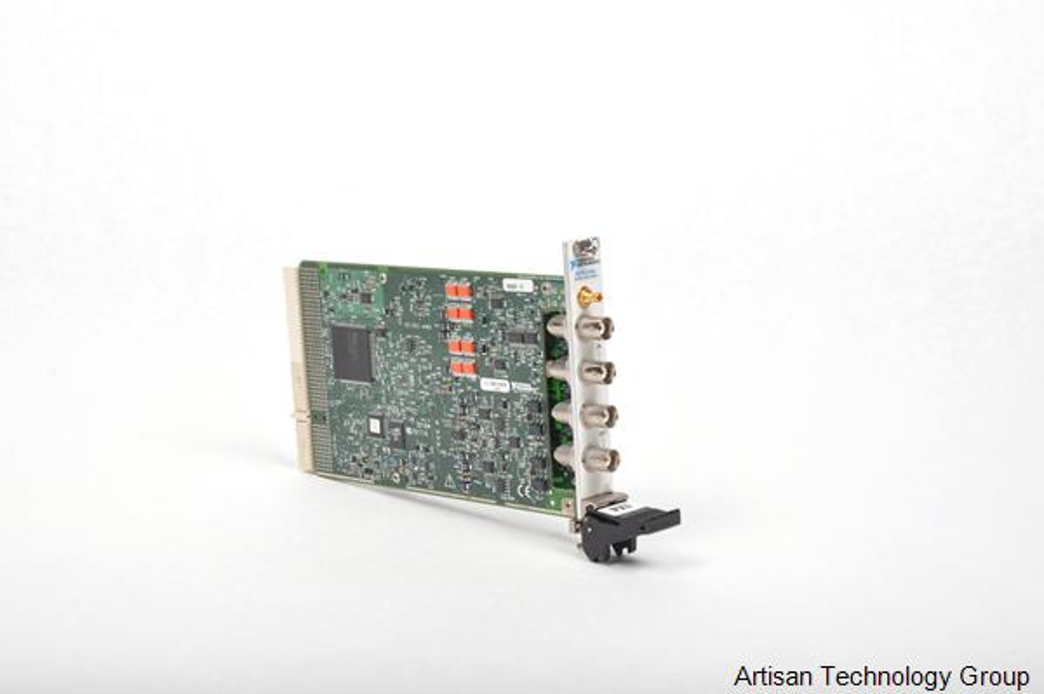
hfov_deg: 27.0
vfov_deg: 18.2
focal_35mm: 75
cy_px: 347
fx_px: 2173
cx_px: 522
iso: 200
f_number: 16
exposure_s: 1/200
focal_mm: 50
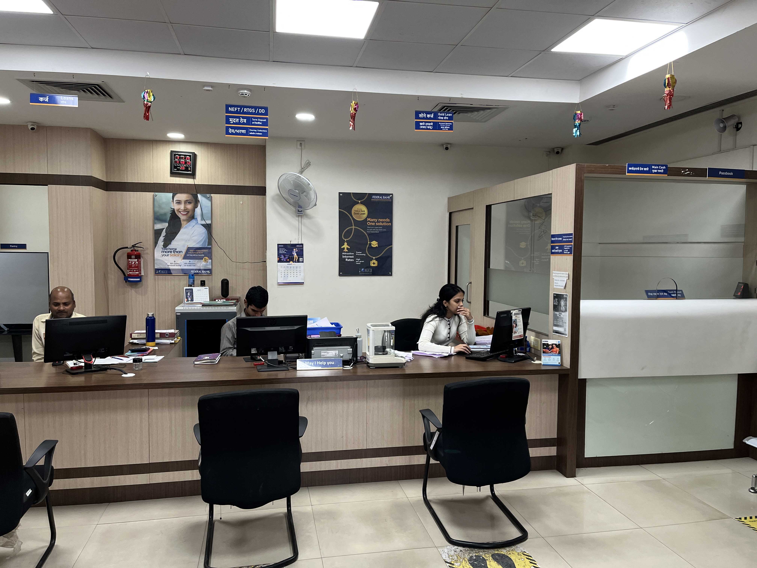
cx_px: 378
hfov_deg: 67.3
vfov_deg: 53.1
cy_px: 284
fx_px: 569
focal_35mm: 26
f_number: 1.6
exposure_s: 1/100
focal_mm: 5.1
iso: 125
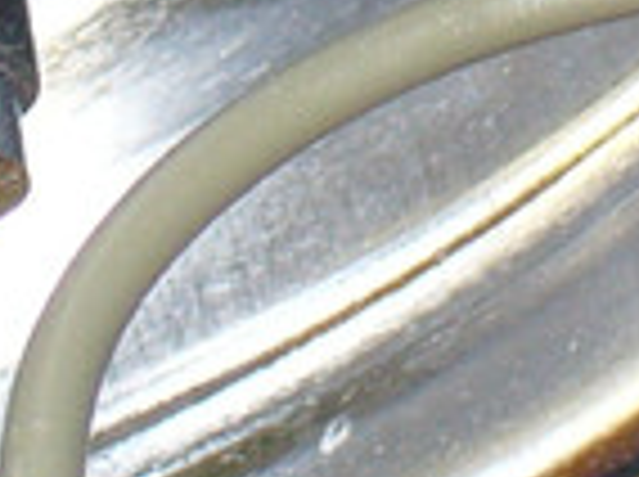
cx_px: 785
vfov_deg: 5.1
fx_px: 5142
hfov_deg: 7.1
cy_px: -684
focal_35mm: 279
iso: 100
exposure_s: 1/8
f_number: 2.8
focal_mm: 6.1
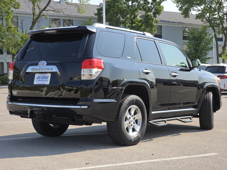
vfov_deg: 21.3
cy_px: 85
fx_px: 452
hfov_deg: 28.2
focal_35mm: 69
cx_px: 114
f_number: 2.4
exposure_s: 1/1189
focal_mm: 7.9
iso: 50
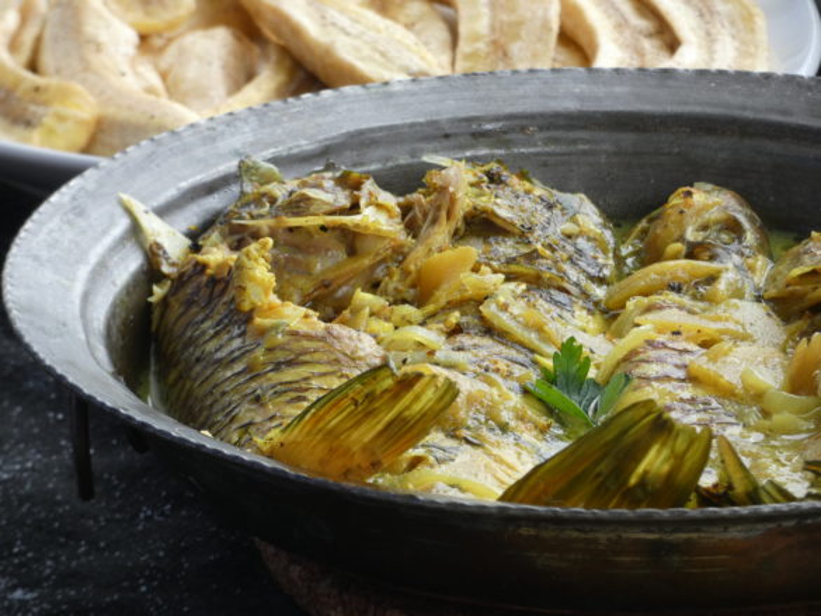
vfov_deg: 4.1
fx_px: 8587
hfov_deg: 5.5
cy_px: 308
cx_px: 410
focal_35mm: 362
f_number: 5.6
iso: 100
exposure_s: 1/80
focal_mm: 64.9
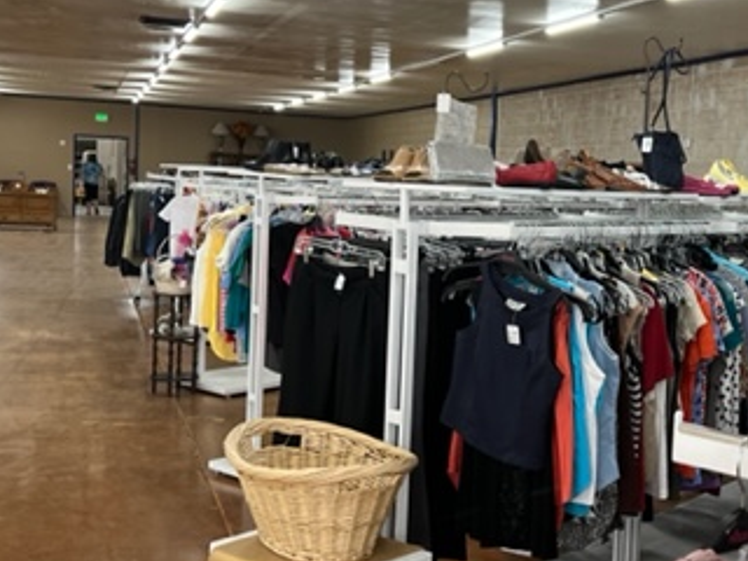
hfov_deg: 36.3
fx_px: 1124
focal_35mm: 52
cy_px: 269
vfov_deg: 28.0
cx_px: 514
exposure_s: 1/120
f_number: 1.5
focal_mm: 5.7
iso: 100
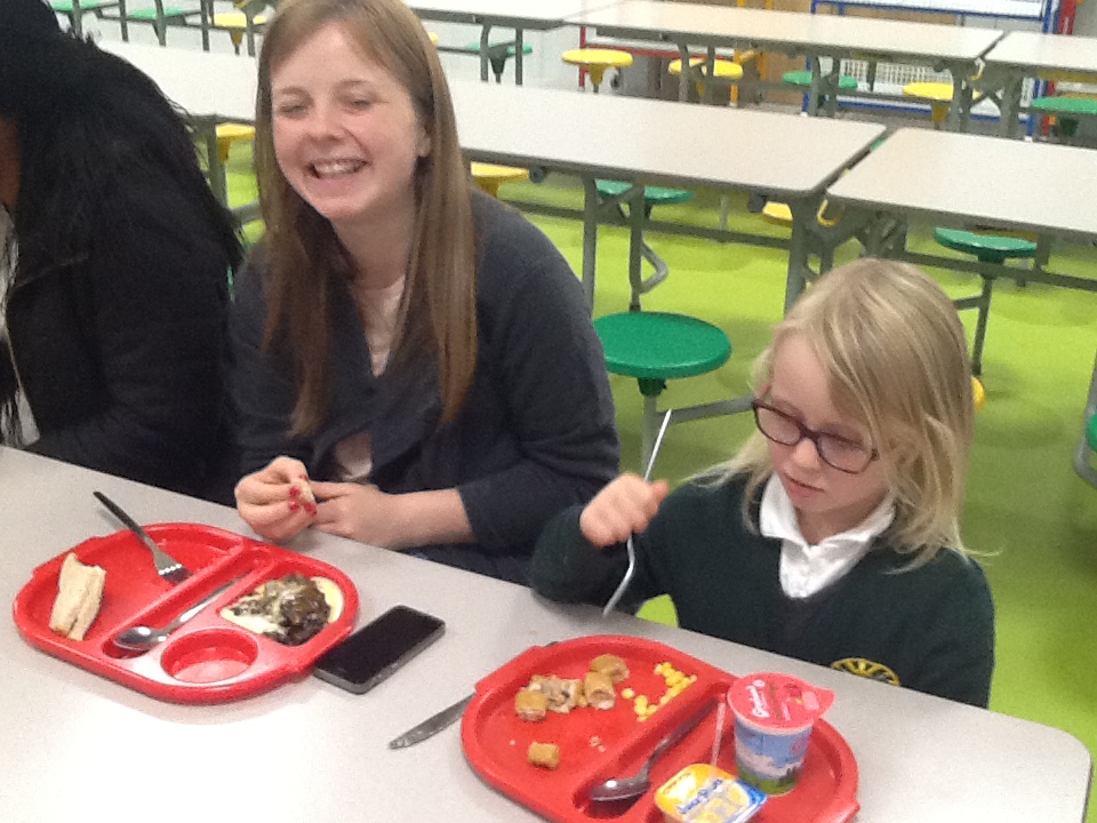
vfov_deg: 32.9
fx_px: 1394
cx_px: 548
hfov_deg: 42.9
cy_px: 412
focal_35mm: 44
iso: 160
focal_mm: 2.03
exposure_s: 1/33
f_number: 2.4
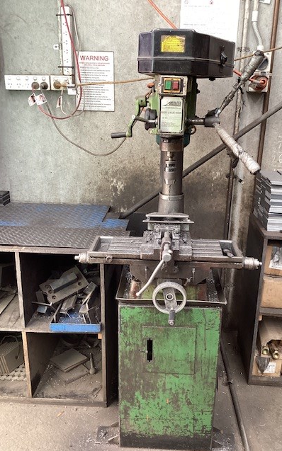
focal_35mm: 33
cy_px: 226
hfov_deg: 38.3
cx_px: 157
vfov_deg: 58.1
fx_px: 406
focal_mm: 3.3
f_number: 2.4
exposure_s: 1/50
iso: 100
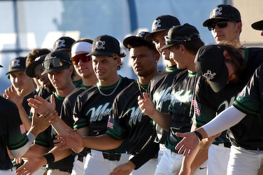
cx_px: 76
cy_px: 131
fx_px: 3014
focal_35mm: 413
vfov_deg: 3.3
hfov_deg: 5.0
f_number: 5.3
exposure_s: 1/1250
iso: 400
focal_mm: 175
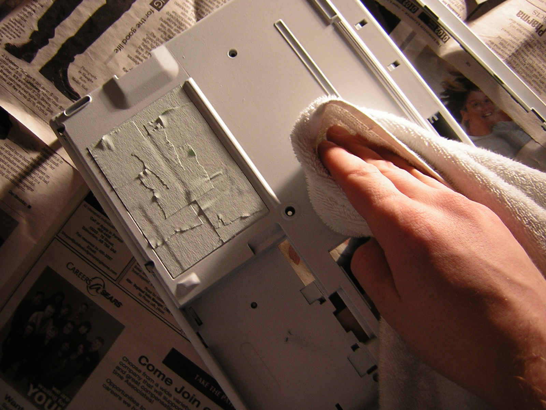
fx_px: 568
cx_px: 273
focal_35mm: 36
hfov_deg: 51.4
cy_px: 205
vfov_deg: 39.7
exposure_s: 1/33.7
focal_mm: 4.7
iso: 50
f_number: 2.6
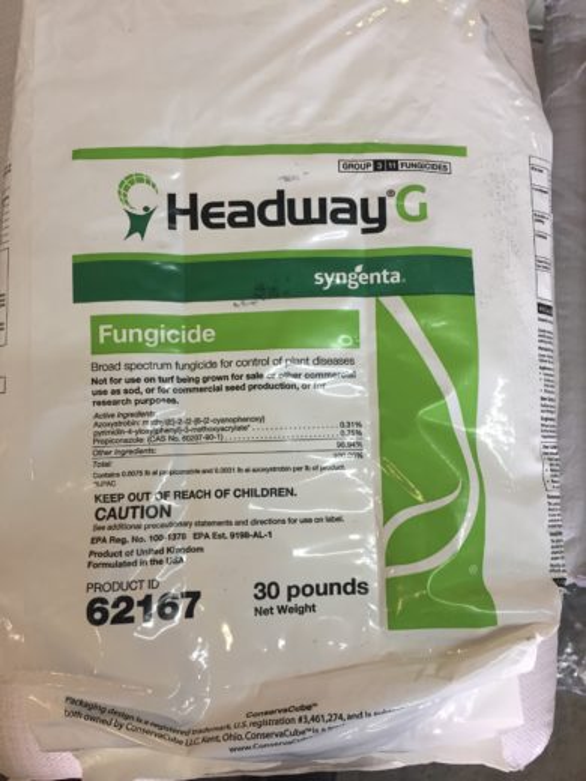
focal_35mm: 29
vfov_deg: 61.7
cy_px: 390
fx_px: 655
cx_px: 293
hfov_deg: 48.2
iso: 80
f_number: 2.2
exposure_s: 1/30
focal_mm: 4.15
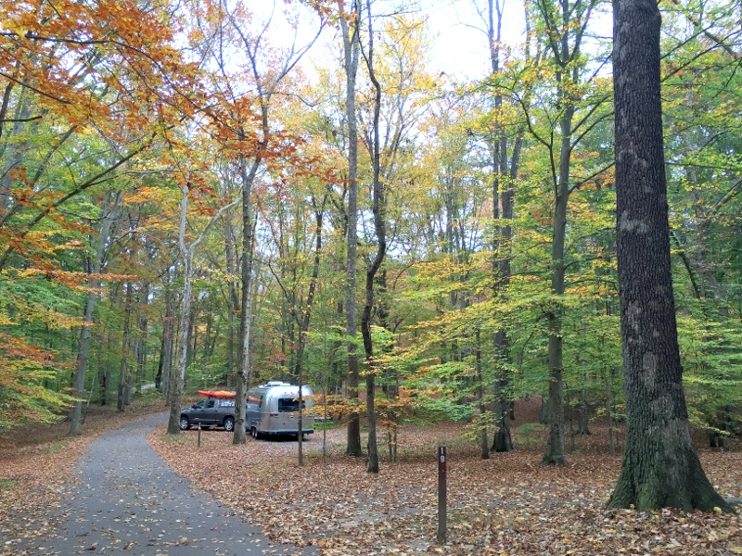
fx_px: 622
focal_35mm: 29
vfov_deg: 48.2
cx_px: 371
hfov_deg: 61.7
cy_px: 278
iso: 50
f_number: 2.2
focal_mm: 4.15
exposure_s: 1/120
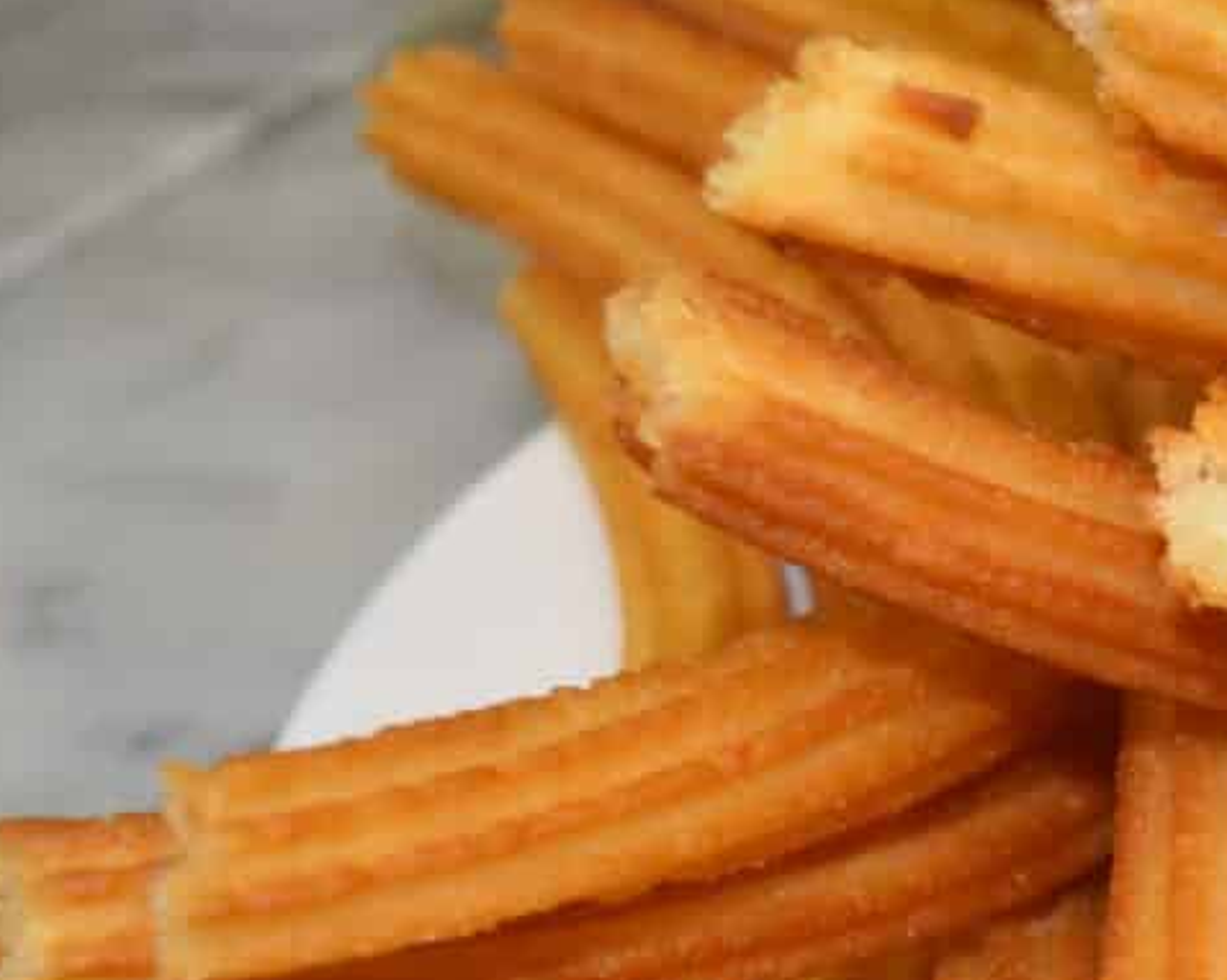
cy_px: 840
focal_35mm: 127
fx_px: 4610
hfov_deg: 13.8
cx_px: 2081
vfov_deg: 12.1
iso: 800
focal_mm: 21
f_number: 4.5
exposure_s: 1/80
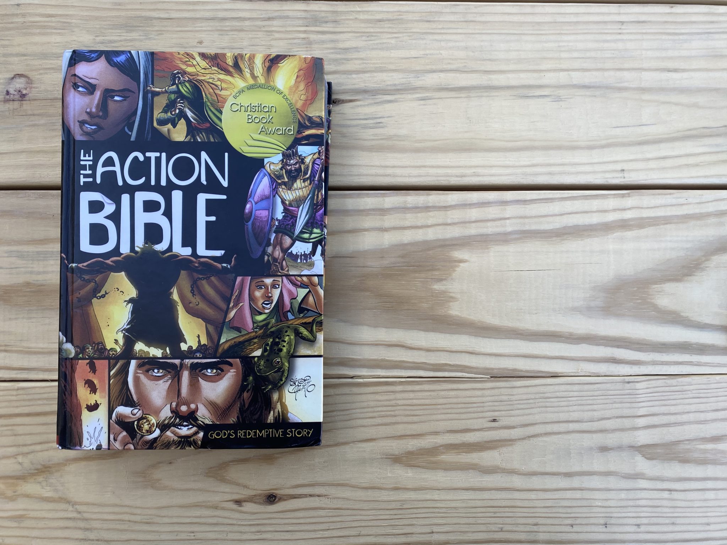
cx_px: 364
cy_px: 272
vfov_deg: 53.1
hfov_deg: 67.3
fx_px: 546
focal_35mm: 26
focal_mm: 4.25
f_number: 1.8
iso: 32
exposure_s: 1/375
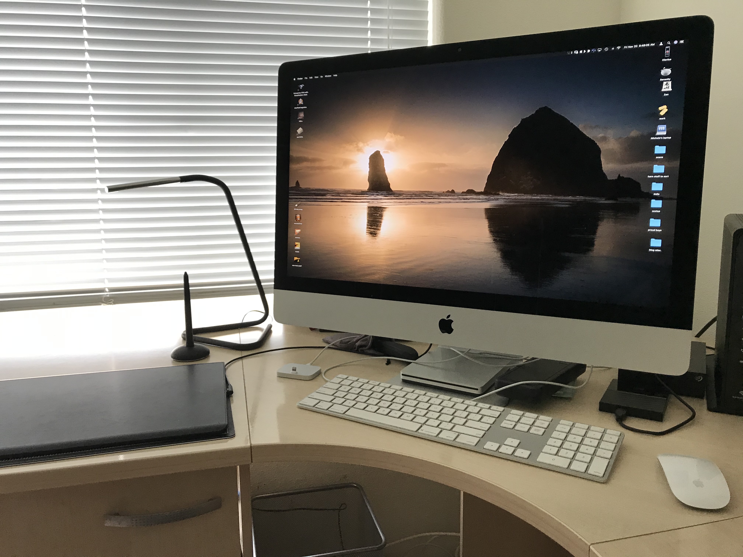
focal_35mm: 28
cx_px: 372
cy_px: 278
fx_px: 601
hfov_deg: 63.4
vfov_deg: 49.7
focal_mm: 3.99
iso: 25
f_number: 1.8
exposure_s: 1/30
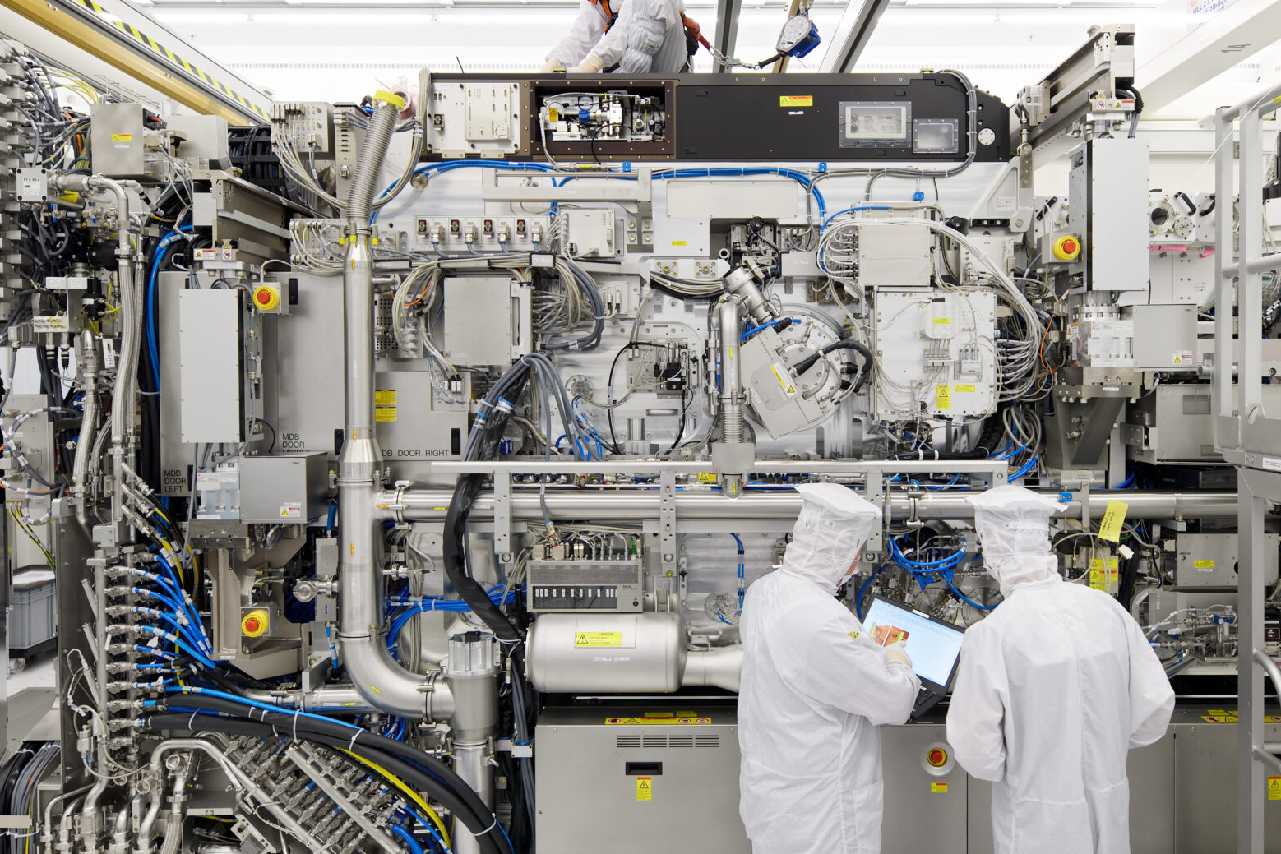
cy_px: 396
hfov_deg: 76.0
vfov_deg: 55.1
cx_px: 682
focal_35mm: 23
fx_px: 818
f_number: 5.6
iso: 400
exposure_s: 1/50
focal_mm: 14
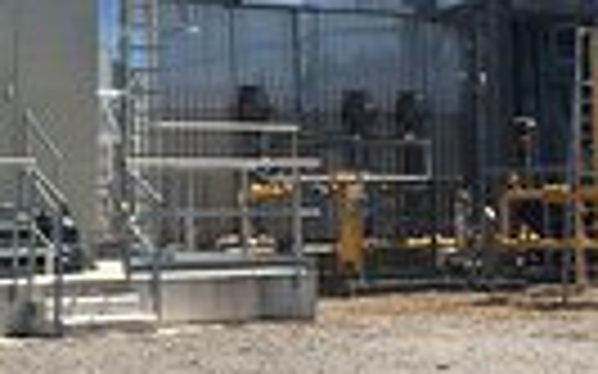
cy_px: -149
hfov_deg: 17.7
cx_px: 252
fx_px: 1922
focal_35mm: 118
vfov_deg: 10.8
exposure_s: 1/1451
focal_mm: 4.15
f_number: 2.2
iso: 25
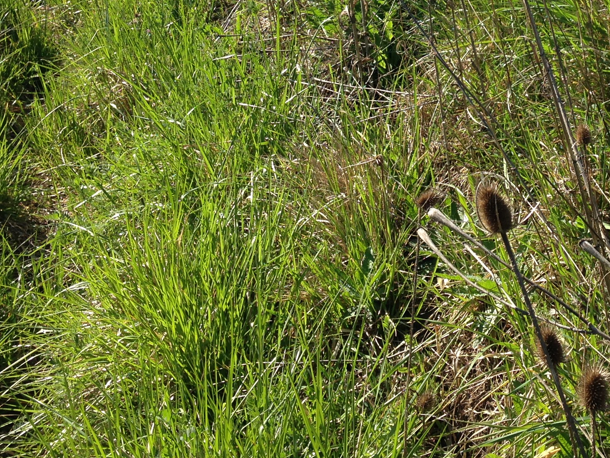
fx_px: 1198
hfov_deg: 28.2
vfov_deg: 21.0
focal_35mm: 68
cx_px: 444
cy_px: 12
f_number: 2.4
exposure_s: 1/797
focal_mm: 4.12
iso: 50
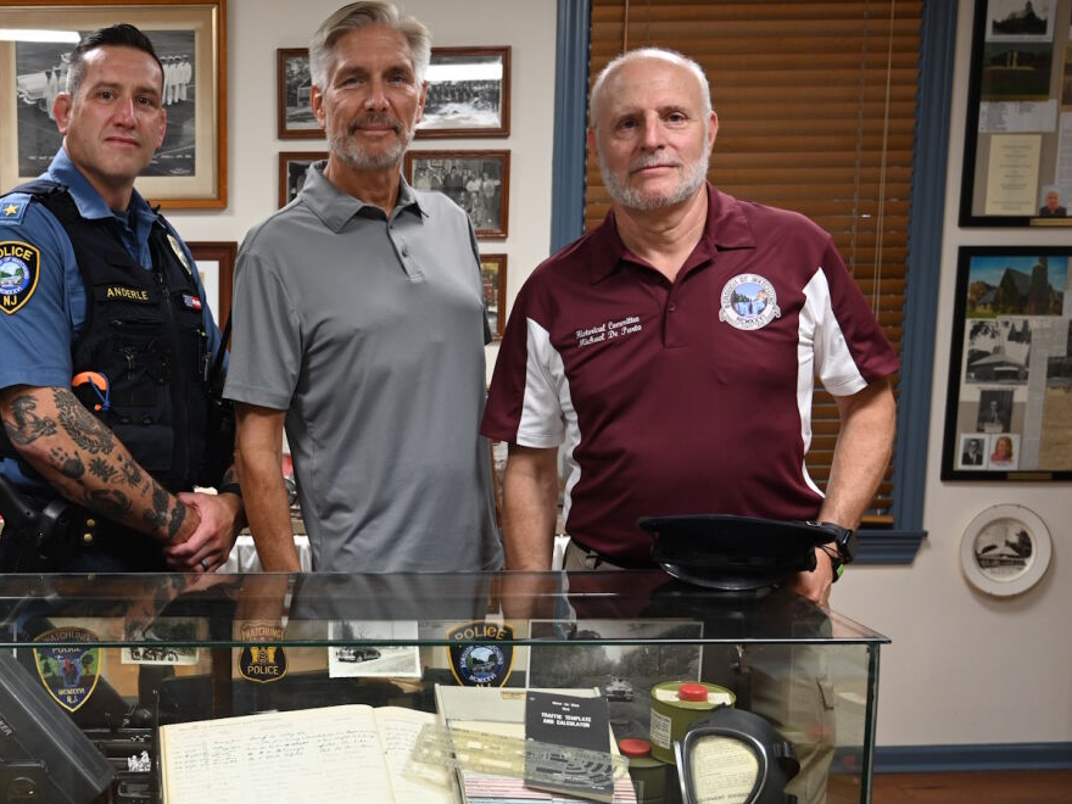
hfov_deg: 34.8
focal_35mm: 53
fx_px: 1640
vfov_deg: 27.4
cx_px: 174
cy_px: 541
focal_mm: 27.5
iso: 280
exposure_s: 1/30
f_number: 4
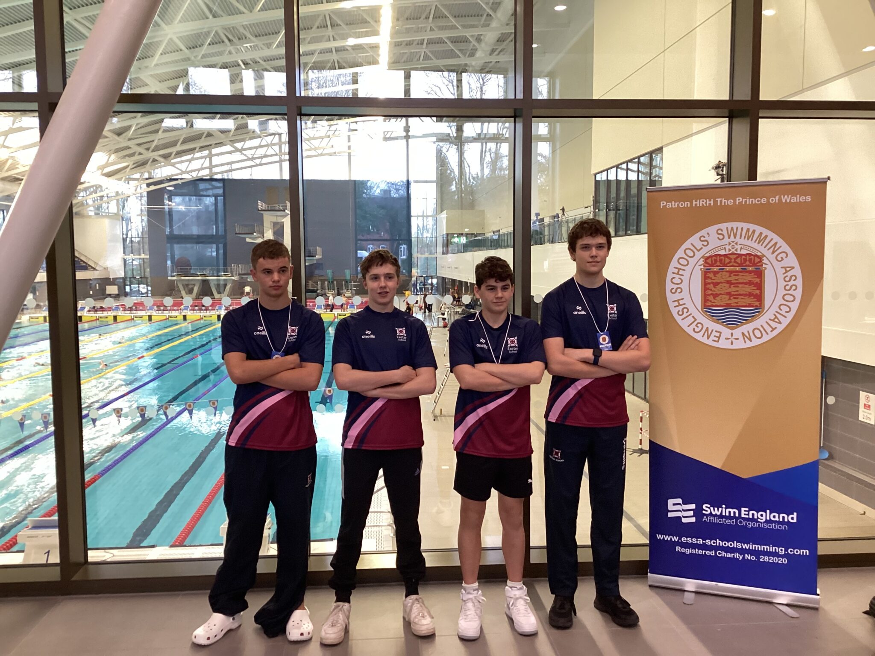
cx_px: 438
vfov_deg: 45.4
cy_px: 328
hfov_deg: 58.4
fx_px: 784
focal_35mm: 31
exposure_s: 1/50
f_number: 2.4
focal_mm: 3.3
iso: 200
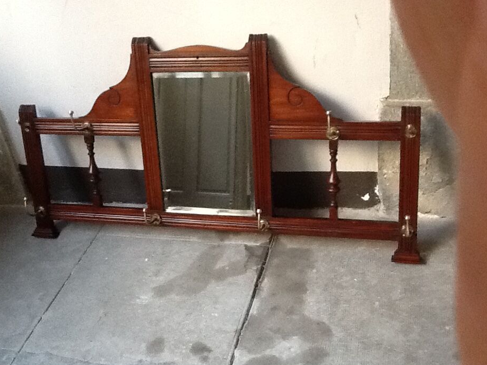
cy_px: 181
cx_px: 244
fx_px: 647
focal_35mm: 46
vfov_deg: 31.5
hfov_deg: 41.2
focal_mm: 2.03
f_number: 2.4
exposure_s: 1/30
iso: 250
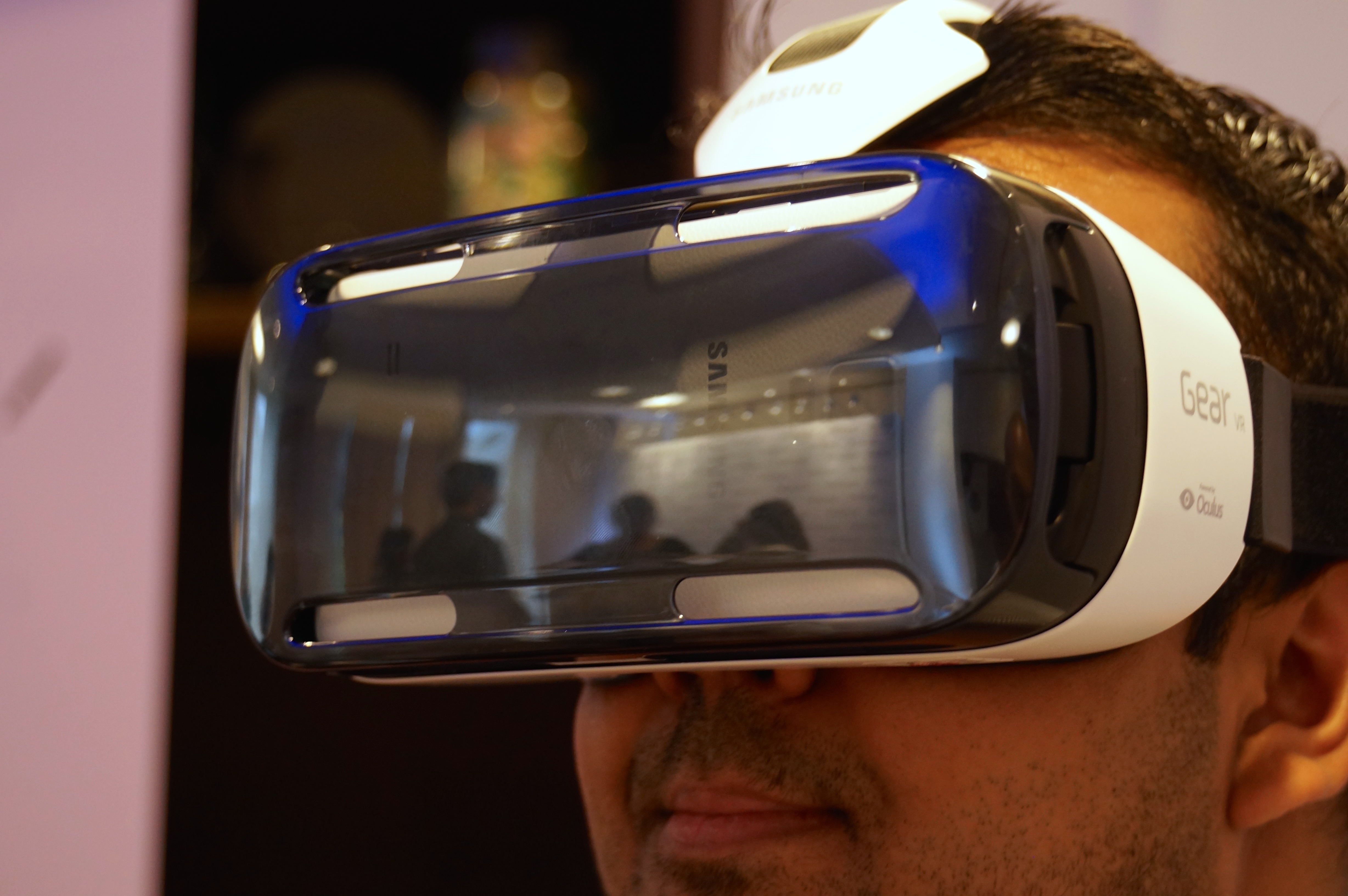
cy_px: 448
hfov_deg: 29.3
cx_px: 674
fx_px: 2581
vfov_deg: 19.7
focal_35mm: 69
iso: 800
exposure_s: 1/50
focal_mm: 46
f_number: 5
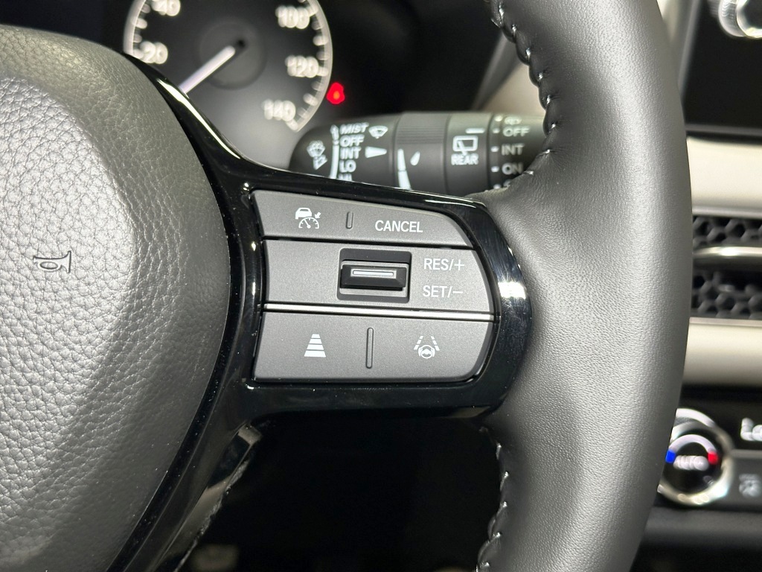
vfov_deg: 30.3
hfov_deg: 39.7
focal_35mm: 48
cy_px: 286
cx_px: 381
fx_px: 1057
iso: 400
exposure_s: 1/40
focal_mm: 6.86
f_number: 1.78
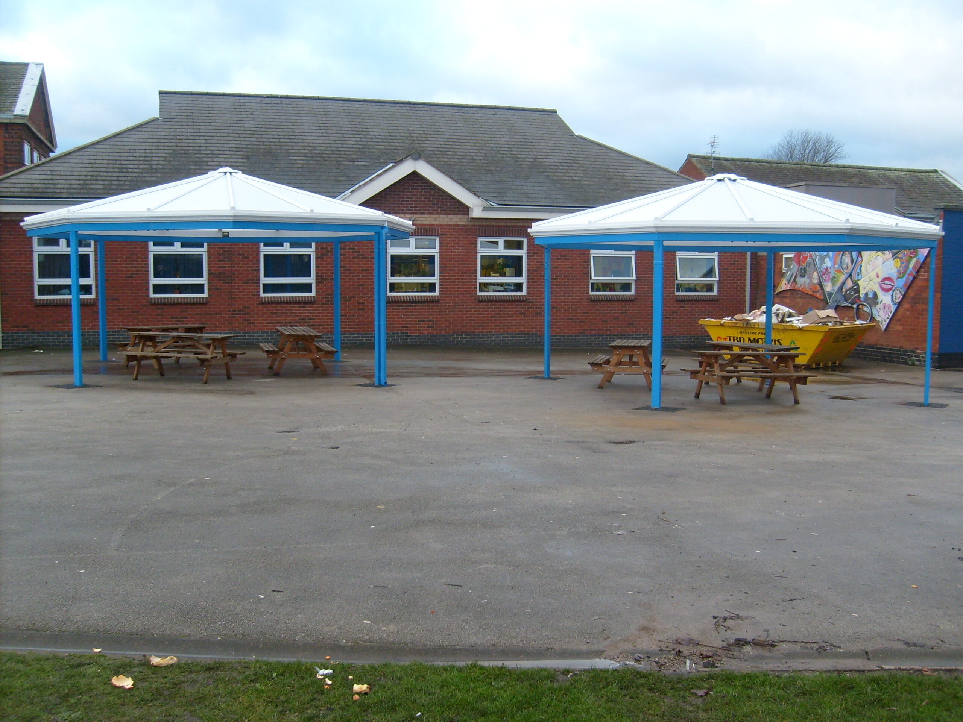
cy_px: 361
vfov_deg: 40.7
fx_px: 974
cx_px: 482
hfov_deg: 52.6
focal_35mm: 35
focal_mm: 5.8
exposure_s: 1/60
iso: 80
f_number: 2.8
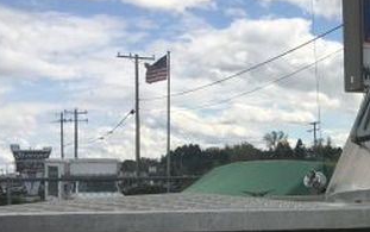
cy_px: 181
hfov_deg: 23.4
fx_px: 797
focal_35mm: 79
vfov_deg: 16.4
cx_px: 469
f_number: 2.2
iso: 25
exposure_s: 1/2404
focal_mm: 4.15
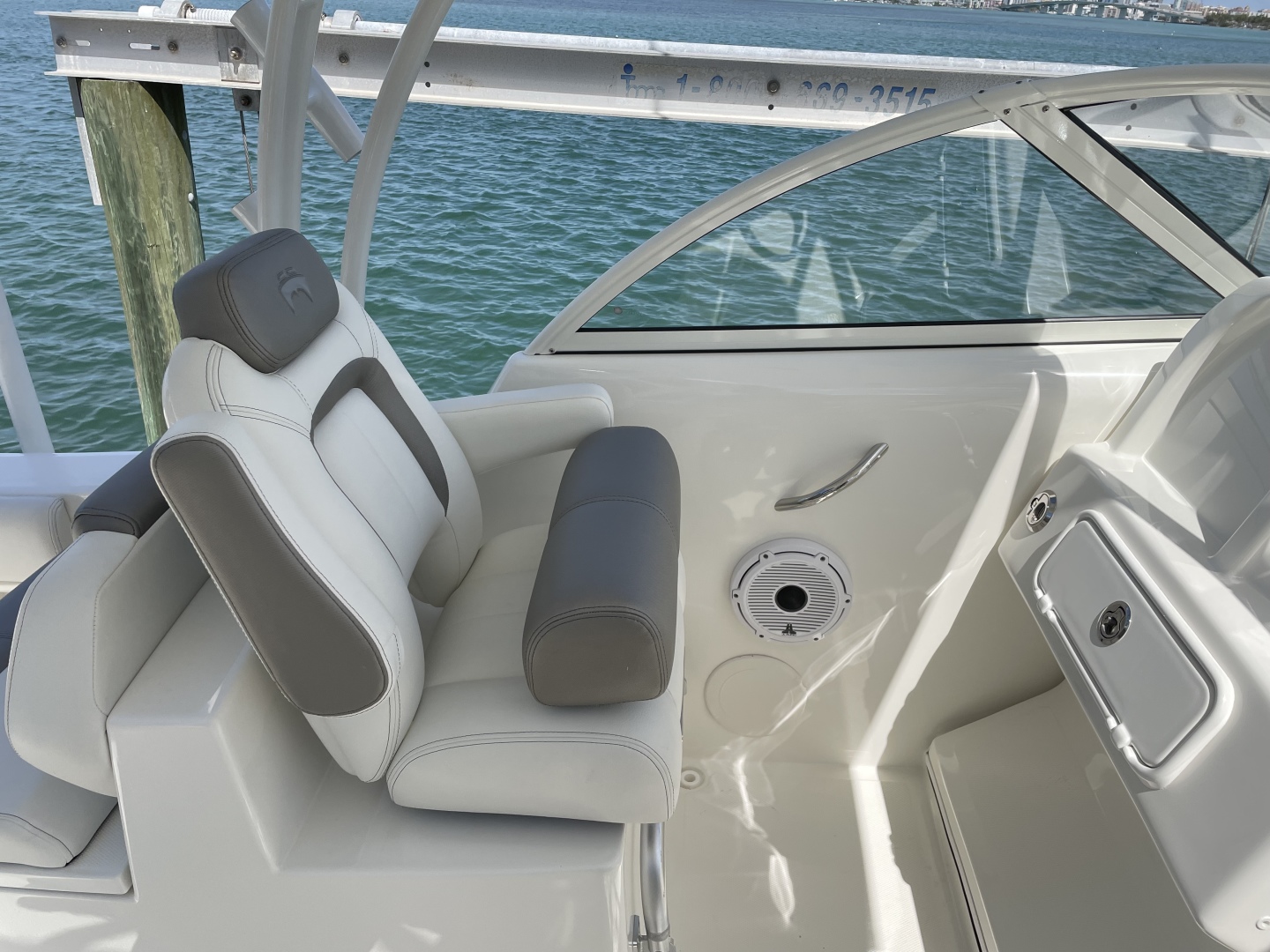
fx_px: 954
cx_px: 635
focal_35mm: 26
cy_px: 476
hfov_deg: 67.3
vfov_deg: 53.1
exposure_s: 1/4651
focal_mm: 4.2
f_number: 1.6
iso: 32
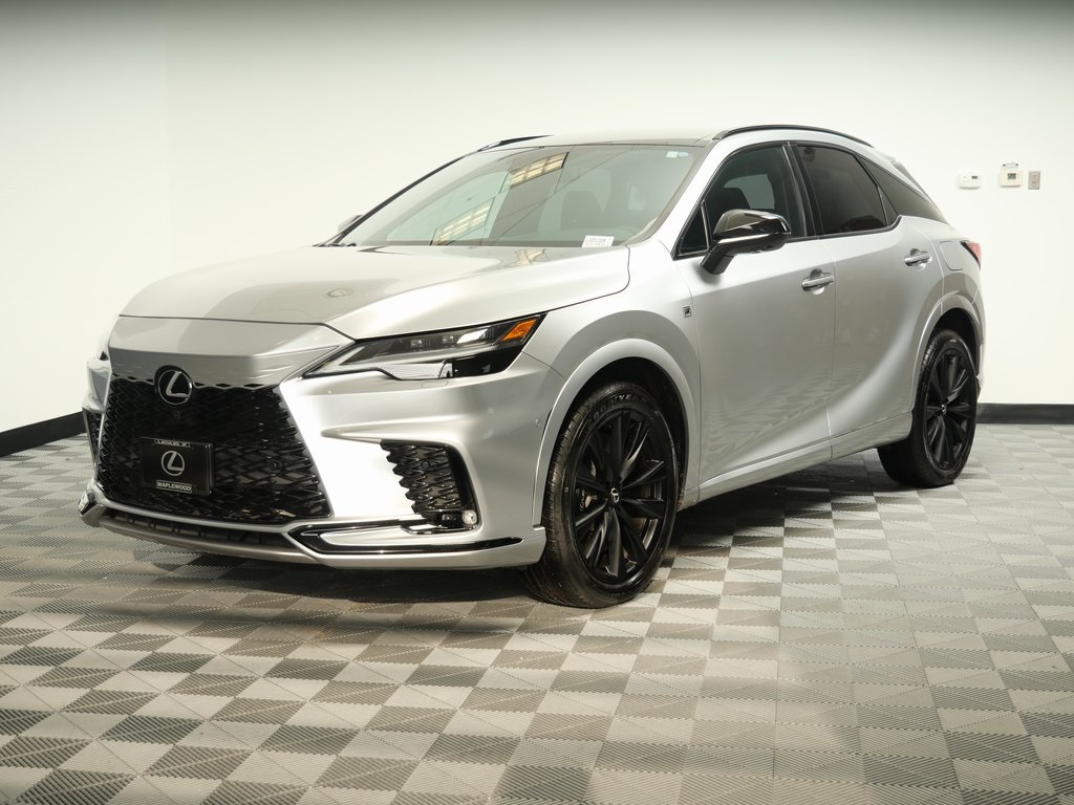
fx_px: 1551
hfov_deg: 38.2
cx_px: 537
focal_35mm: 50
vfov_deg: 29.1
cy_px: 402
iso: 250
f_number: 4.5
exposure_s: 1/200
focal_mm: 25
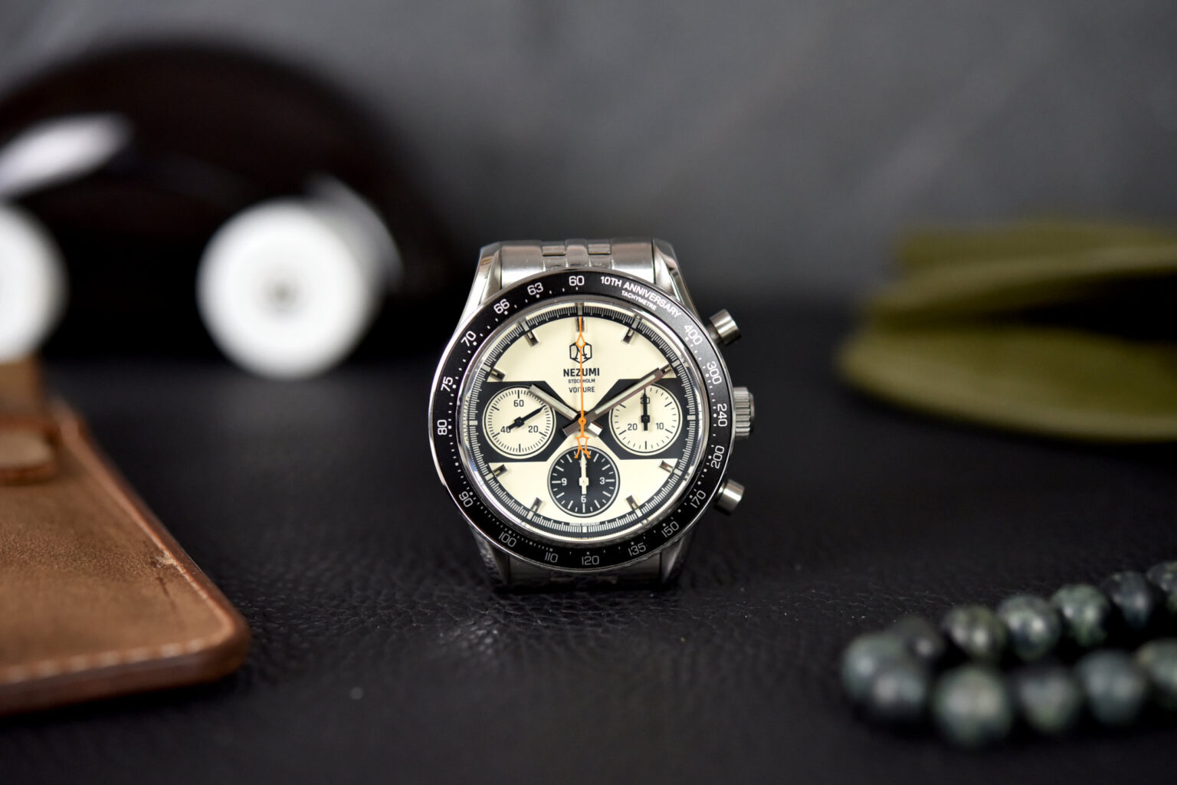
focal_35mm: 60
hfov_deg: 33.4
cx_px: 588
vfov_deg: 22.6
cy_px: 392
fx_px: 1962
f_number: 4
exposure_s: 1/250
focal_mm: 60
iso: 2000
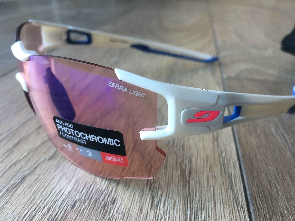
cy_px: 110
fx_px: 247
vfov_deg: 48.2
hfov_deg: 61.7
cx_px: 148
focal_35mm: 29
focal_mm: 4.15
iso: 50
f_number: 2.2
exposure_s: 1/33
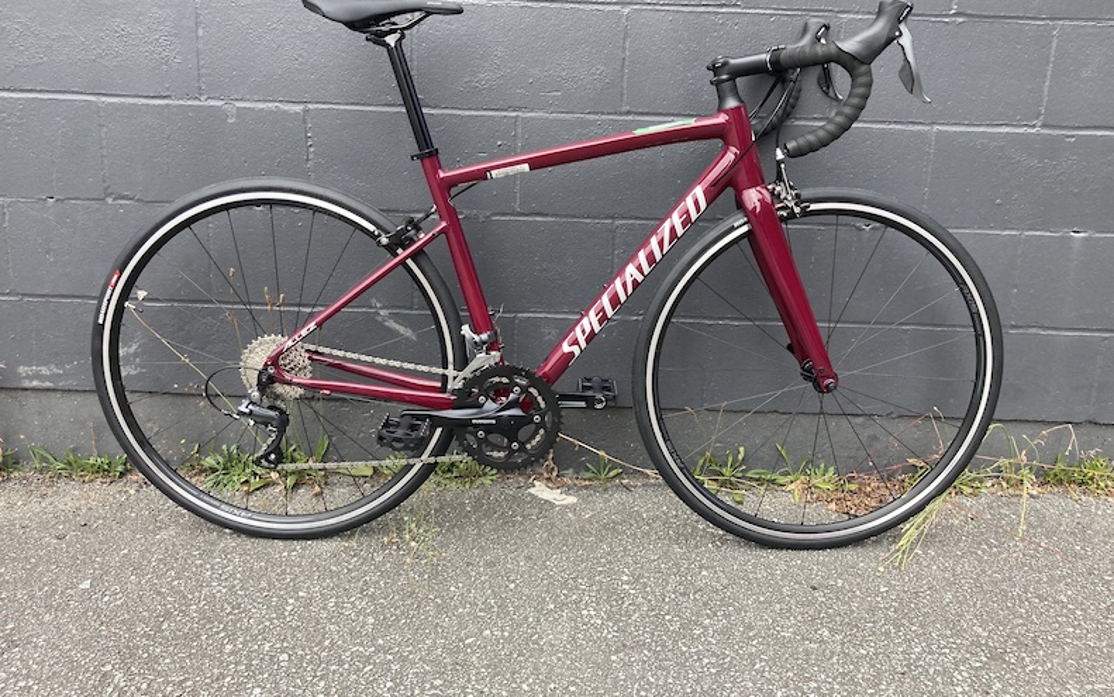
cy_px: 311
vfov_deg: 41.8
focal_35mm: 30
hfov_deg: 62.9
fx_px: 911
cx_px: 561
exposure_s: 1/333
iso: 20
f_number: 1.8
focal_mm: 3.99
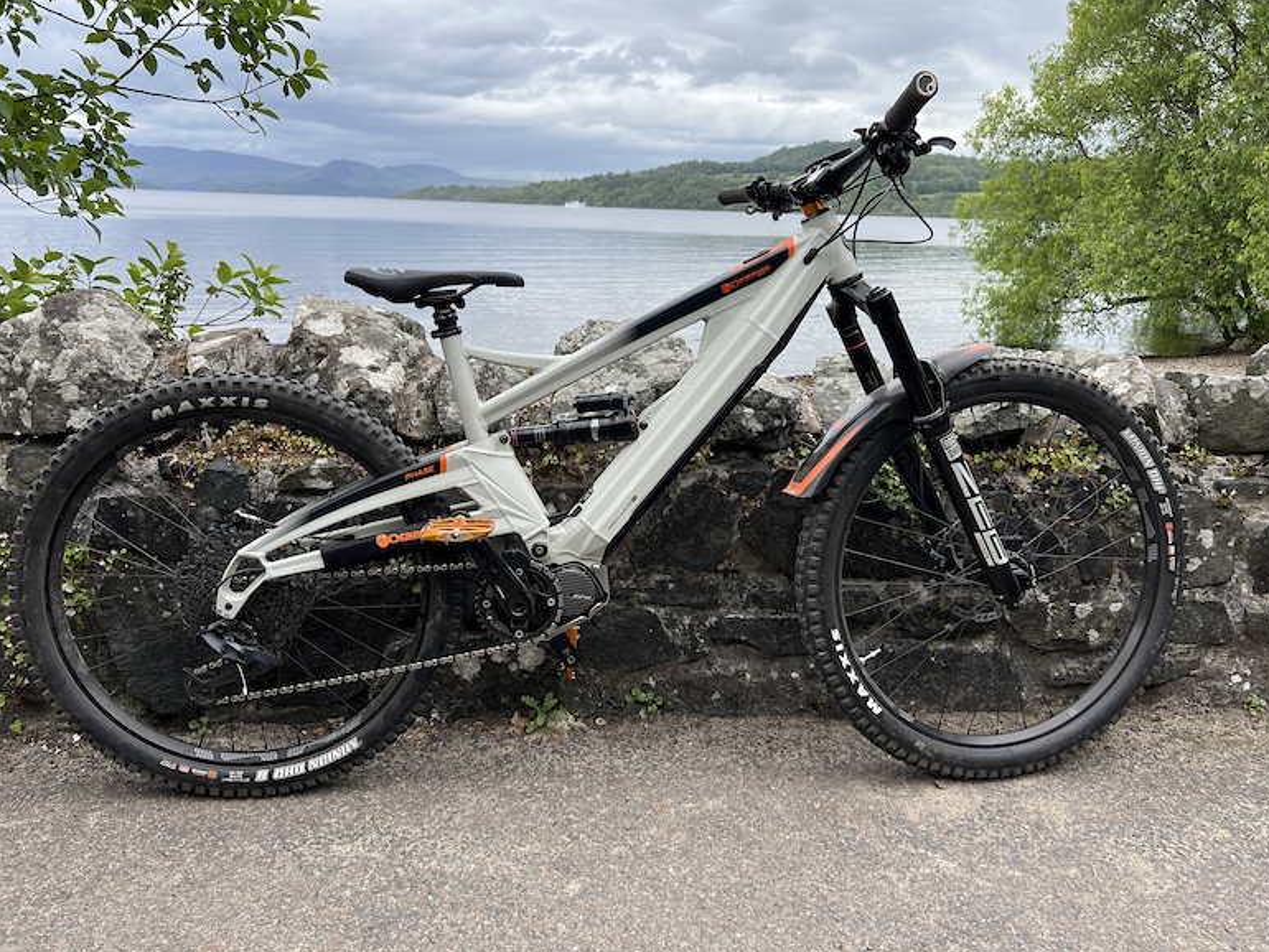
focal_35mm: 27
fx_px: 990
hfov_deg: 65.3
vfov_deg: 51.4
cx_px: 631
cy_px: 464
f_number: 1.5
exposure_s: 1/982
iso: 50
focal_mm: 5.7
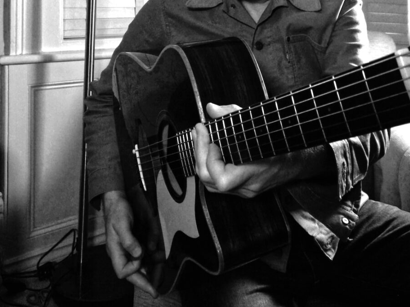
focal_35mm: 38
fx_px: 445
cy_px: 5
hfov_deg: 48.6
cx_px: 277
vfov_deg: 34.9
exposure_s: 1/8
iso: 200
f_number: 5.6
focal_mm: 11.5
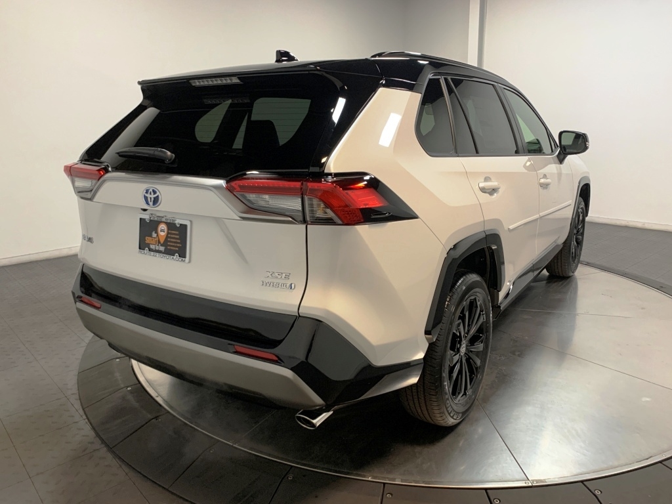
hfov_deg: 67.3
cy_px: 252
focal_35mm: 26
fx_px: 505
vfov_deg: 53.1
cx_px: 336
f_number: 1.8
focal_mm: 4.25
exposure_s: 1/60
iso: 200
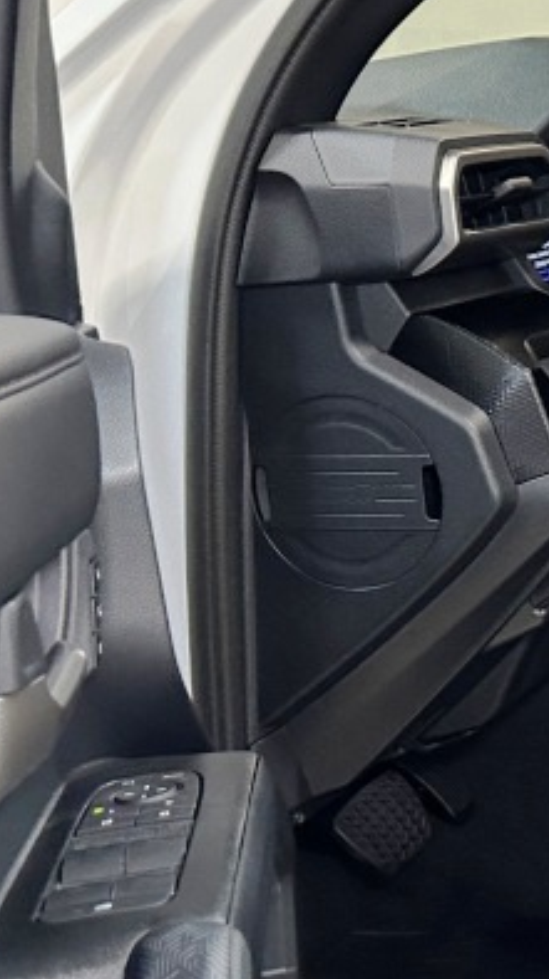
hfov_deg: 14.5
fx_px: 1764
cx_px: 1120
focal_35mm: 68
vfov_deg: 31.0
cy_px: 465
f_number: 1.78
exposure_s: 1/60
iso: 400
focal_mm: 6.86
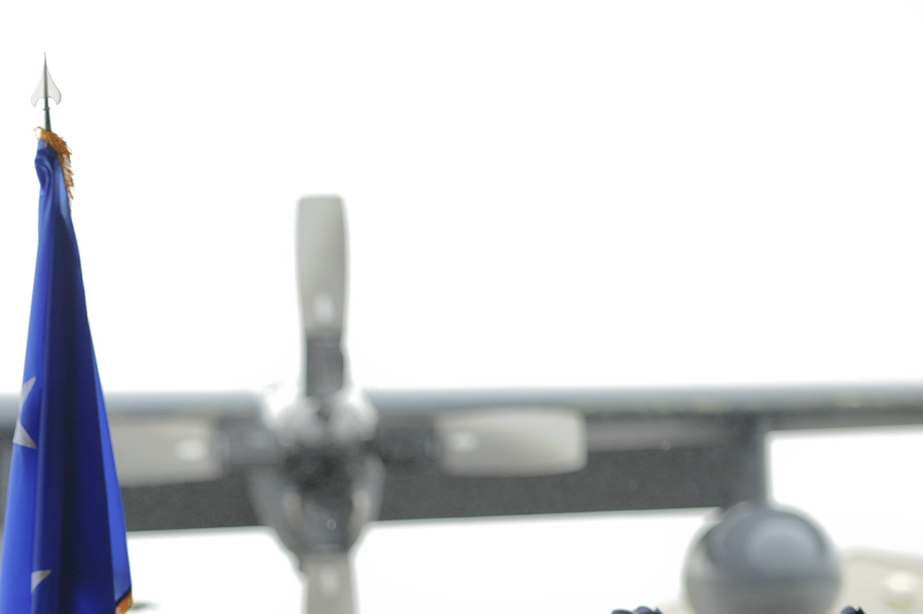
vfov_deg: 3.8
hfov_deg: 5.7
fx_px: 9250
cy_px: 664
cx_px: -123
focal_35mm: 361
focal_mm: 125
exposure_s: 1/640
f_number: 2.8
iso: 400
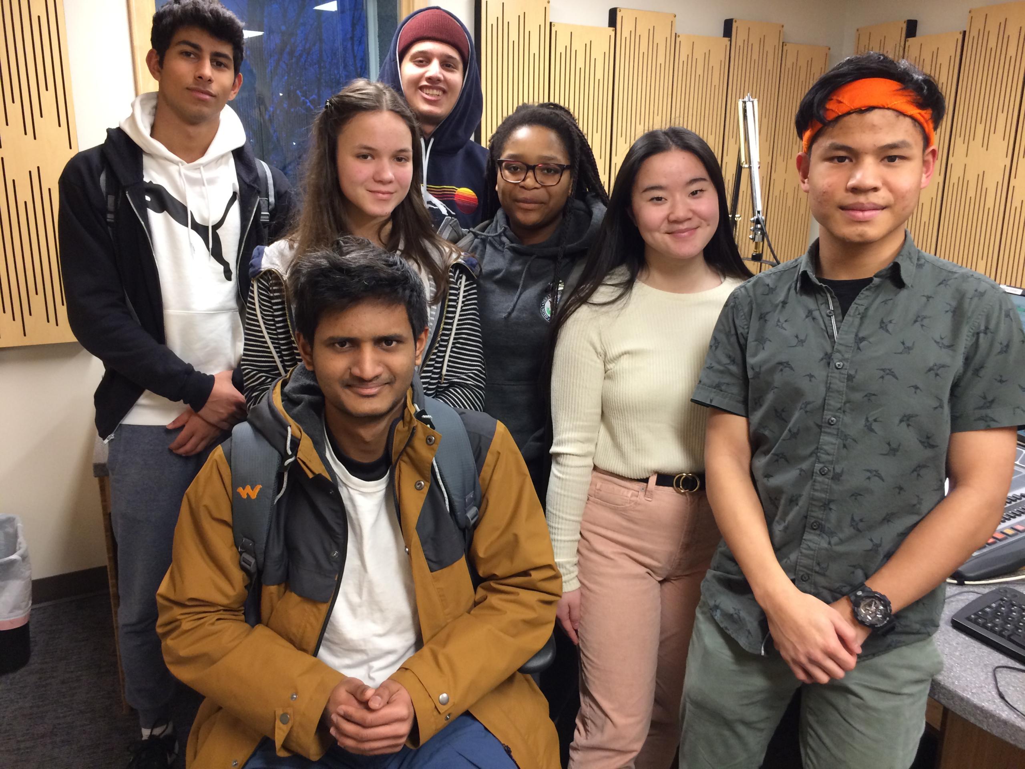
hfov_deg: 61.7
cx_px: 512
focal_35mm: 29
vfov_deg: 48.2
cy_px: 384
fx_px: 859
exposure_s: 1/30
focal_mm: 4.15
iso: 125
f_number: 2.2
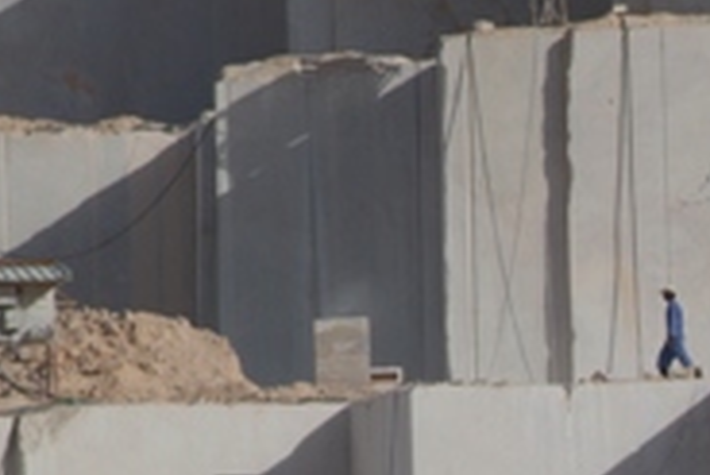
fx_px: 20586
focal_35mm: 1043
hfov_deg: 2.0
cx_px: 1053
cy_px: 328
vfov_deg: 1.3
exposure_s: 1/180
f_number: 22
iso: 200
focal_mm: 200
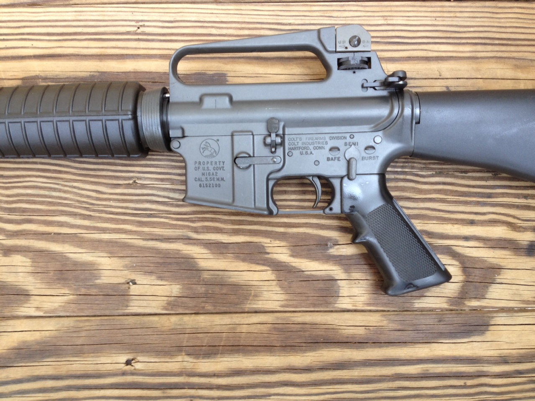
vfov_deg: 40.7
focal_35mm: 35
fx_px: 541
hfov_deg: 52.6
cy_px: 200
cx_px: 268
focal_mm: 4.28
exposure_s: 1/40
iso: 50
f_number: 2.4
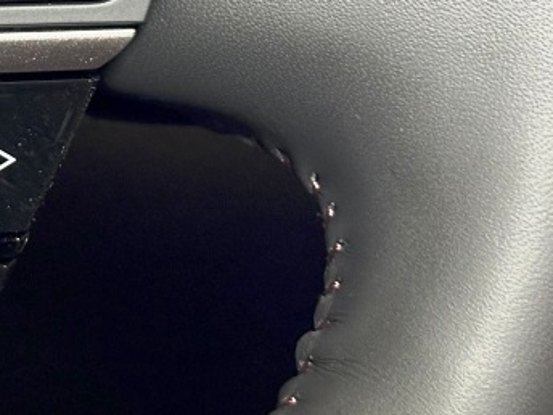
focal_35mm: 143
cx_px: 77
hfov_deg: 13.7
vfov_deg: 10.1
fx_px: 2284
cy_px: -177
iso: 320
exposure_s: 1/40
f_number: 1.78
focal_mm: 6.86
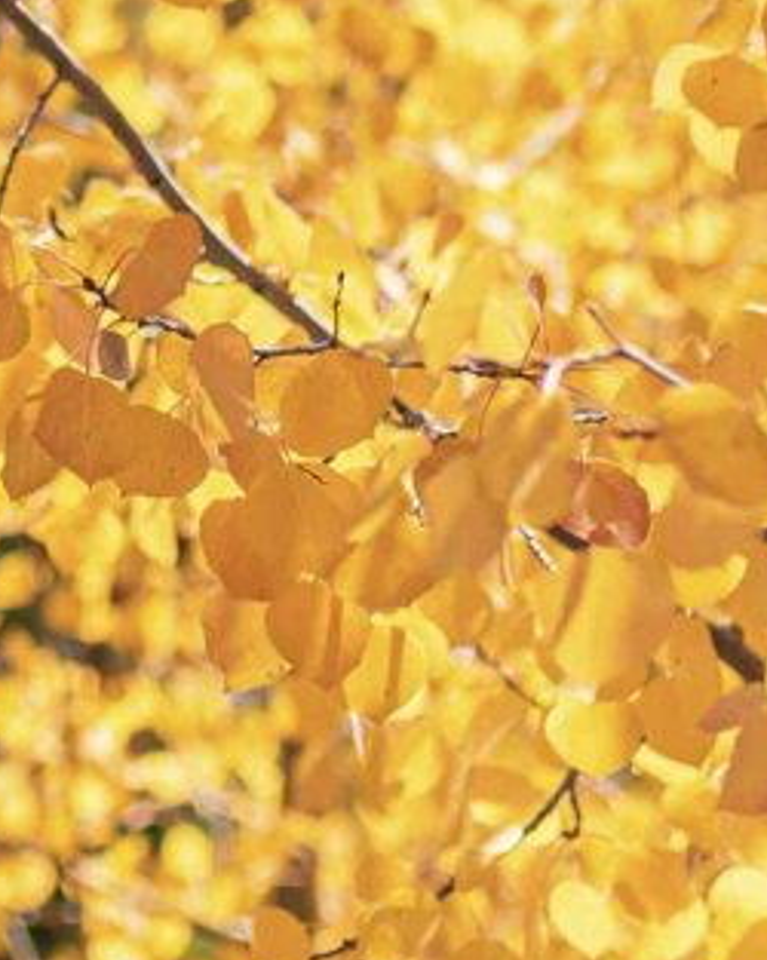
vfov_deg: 8.7
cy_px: -682
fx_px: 6107
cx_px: -927
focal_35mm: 215
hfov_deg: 6.9
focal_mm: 35
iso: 100
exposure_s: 1/2500
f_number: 2.8
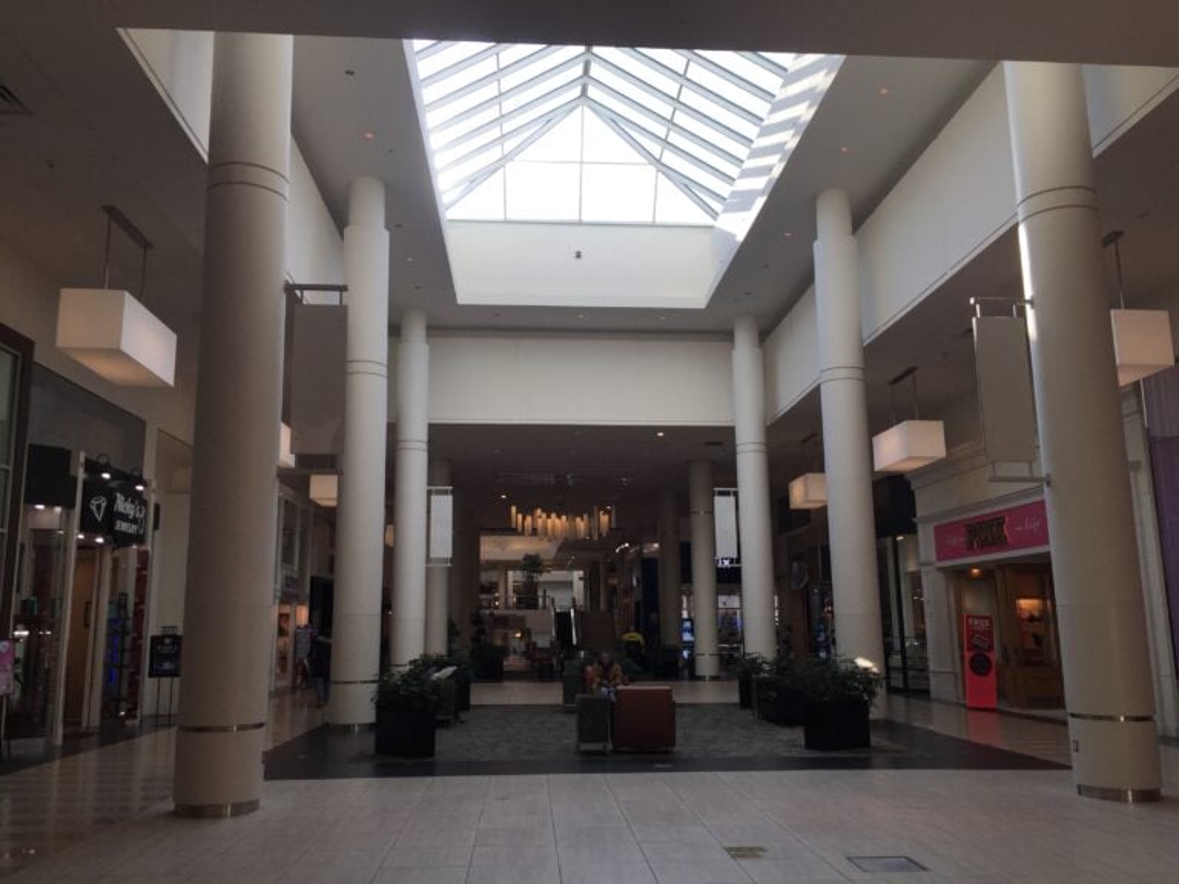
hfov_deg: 61.7
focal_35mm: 29
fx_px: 988
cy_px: 442
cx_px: 590
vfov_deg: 48.2
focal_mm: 4.15
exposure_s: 1/455
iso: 32
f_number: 2.2
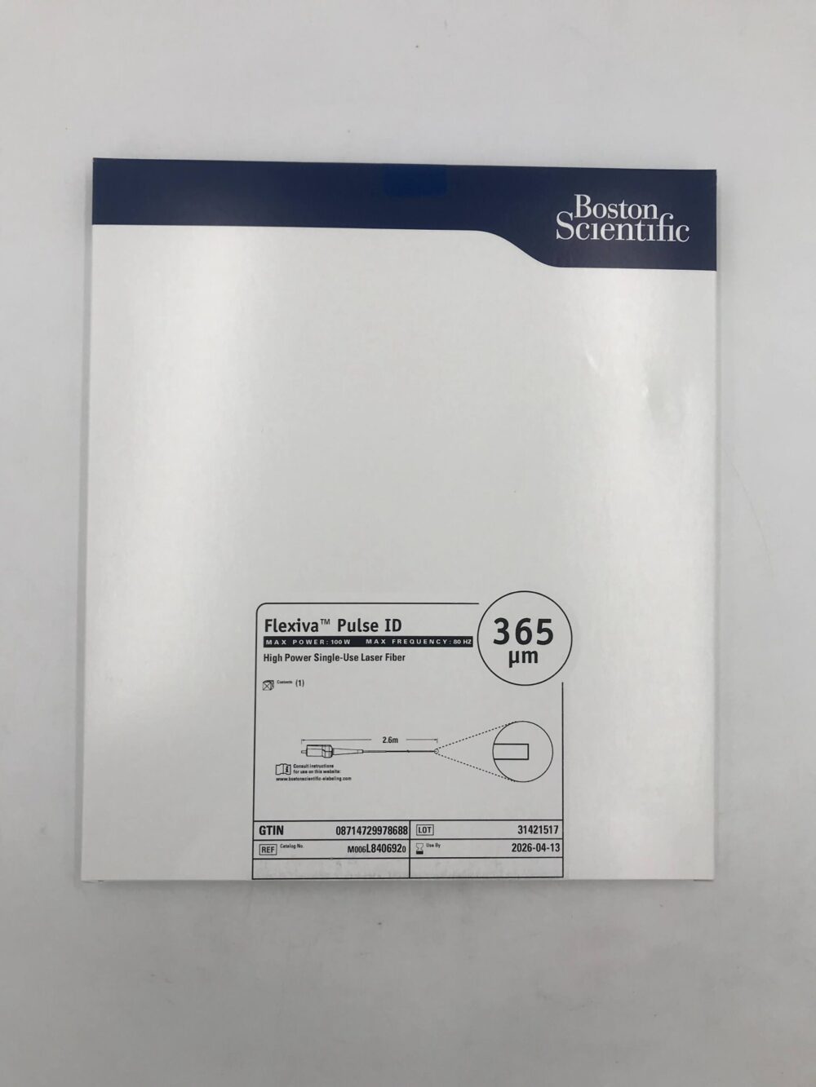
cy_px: 544
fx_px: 880
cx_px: 408
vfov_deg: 63.4
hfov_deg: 49.8
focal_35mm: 28
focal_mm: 3.99
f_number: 1.8
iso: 20
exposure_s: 1/311
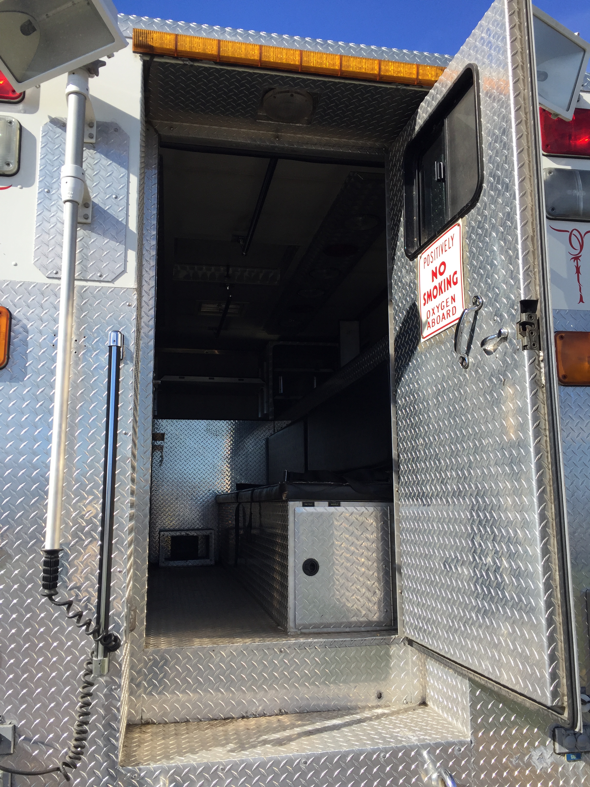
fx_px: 659
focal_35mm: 29
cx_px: 295
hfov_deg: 48.2
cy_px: 394
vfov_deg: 61.7
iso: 32
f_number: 2.2
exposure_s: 1/1199
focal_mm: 4.15
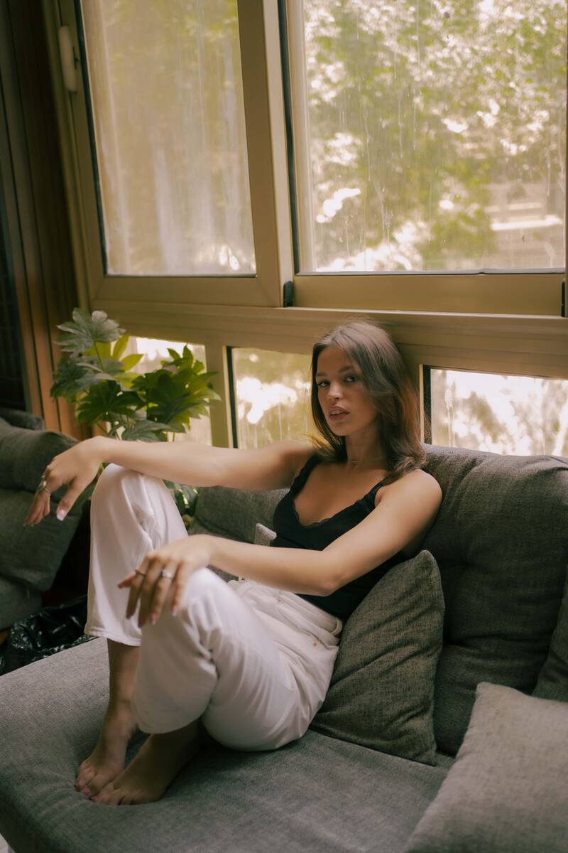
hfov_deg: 37.9
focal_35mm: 35
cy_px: 426
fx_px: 828
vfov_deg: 54.4
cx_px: 284
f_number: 1.8
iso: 800
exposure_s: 1/200
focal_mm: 35
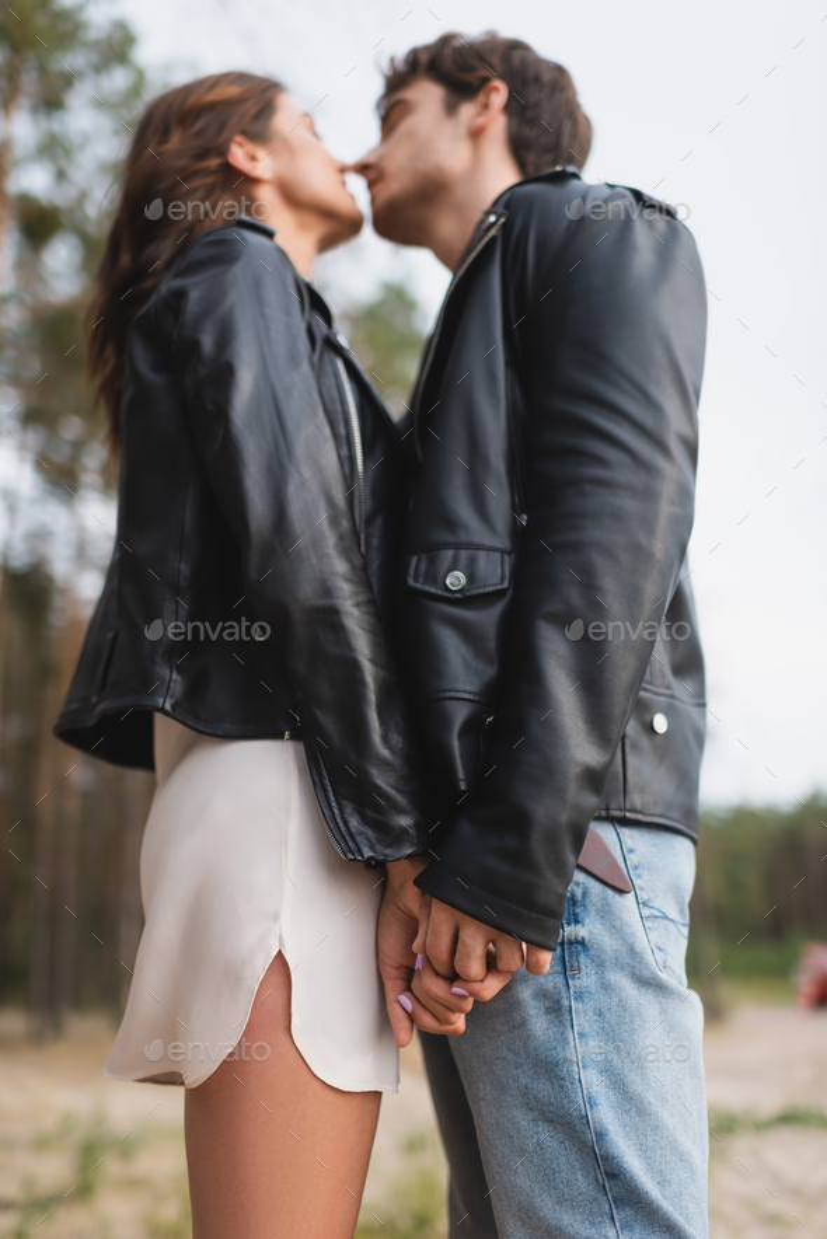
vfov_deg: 54.4
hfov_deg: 37.9
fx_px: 1205
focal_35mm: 35
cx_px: 414
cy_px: 620
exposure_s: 1/500
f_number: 2
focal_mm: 35
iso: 100
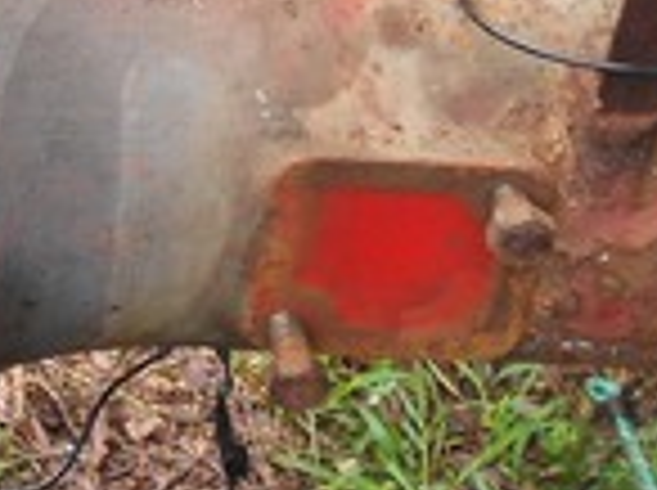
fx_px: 2596
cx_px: -320
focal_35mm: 137
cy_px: -517
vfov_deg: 9.9
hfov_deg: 13.6
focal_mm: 5.1
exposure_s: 1/60
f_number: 3.4
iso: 80
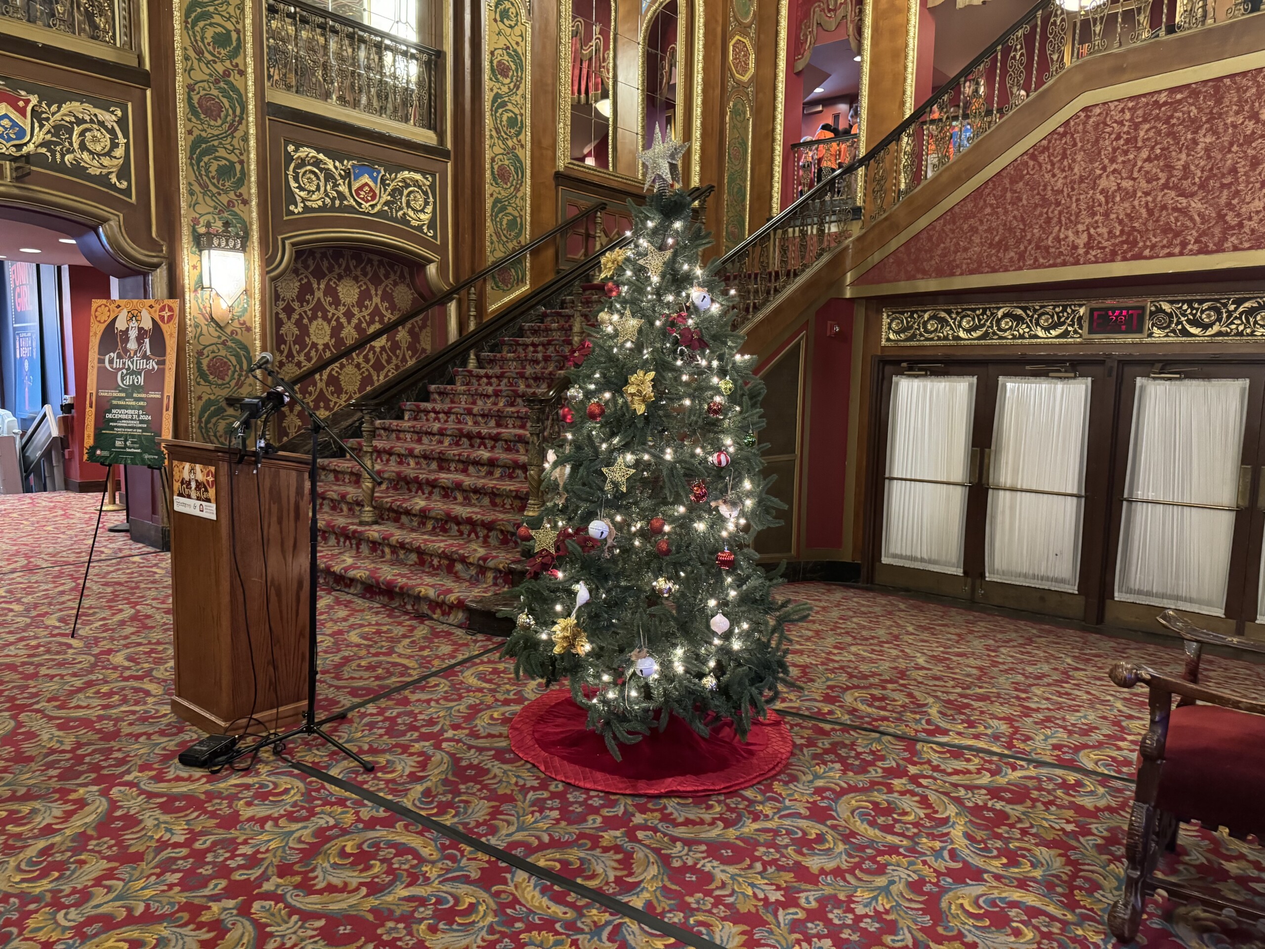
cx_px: 632
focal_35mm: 24
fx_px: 877
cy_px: 474
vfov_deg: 56.8
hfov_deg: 71.6
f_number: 1.78
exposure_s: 1/30
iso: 800
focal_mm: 6.76
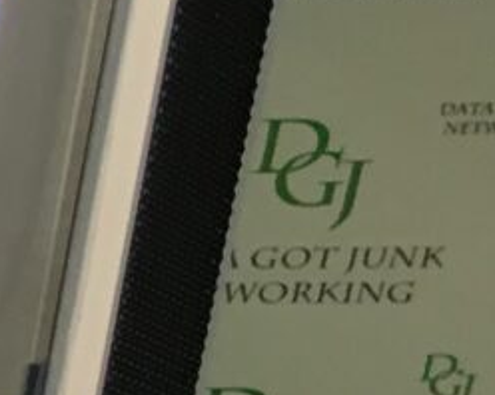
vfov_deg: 6.6
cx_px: -1381
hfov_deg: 6.8
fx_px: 3425
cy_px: 4
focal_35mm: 234
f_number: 2.2
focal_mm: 4.15
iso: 32
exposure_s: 1/30
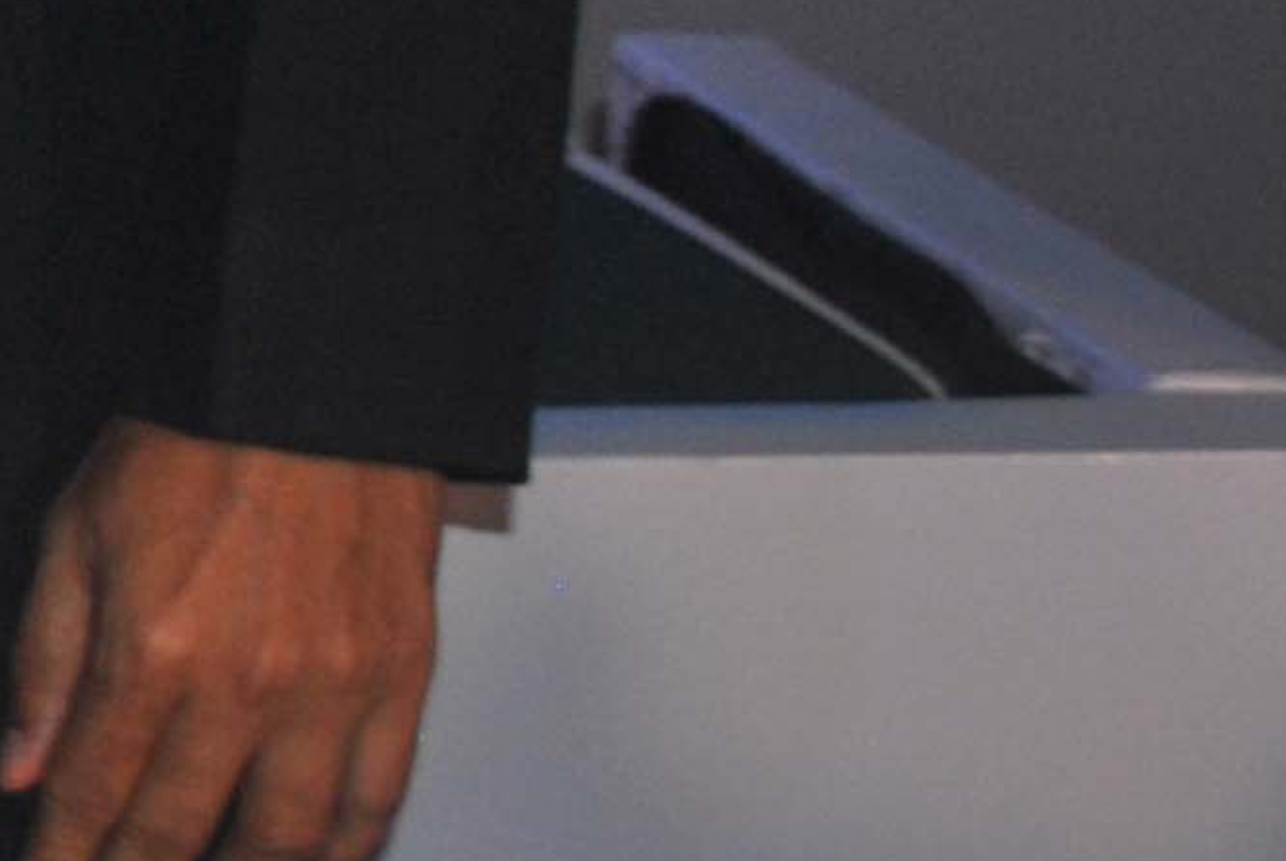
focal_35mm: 244
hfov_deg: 7.6
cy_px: -938
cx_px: -2240
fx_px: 8728
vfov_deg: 5.5
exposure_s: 1/60
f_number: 4.5
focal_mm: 28
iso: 200
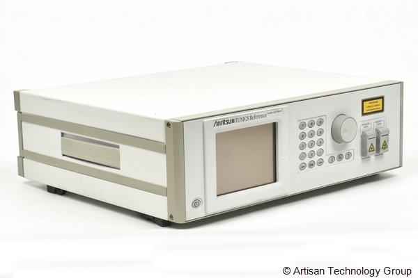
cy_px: 139
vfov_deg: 25.8
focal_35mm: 52
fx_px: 610
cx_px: 209
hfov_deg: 37.9
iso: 200
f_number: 13
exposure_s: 1/200
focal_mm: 35
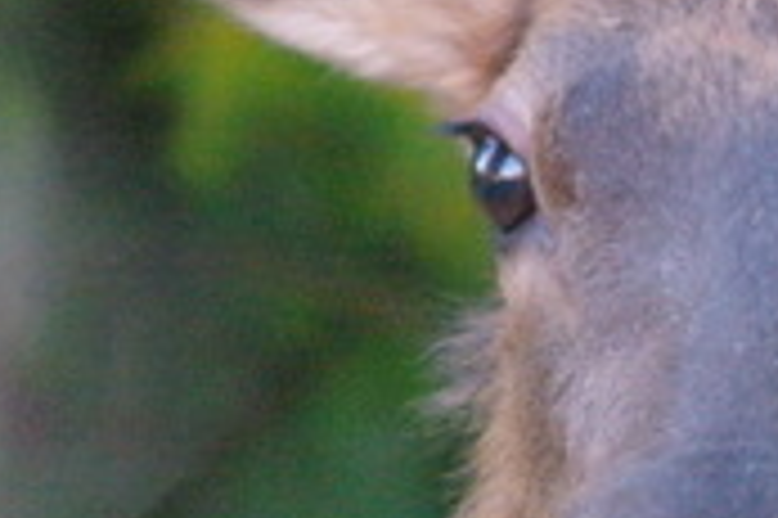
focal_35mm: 3472
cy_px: 450
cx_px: 908
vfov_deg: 0.4
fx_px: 74961
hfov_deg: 0.6
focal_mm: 500
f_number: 6.3
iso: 3200
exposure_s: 1/60
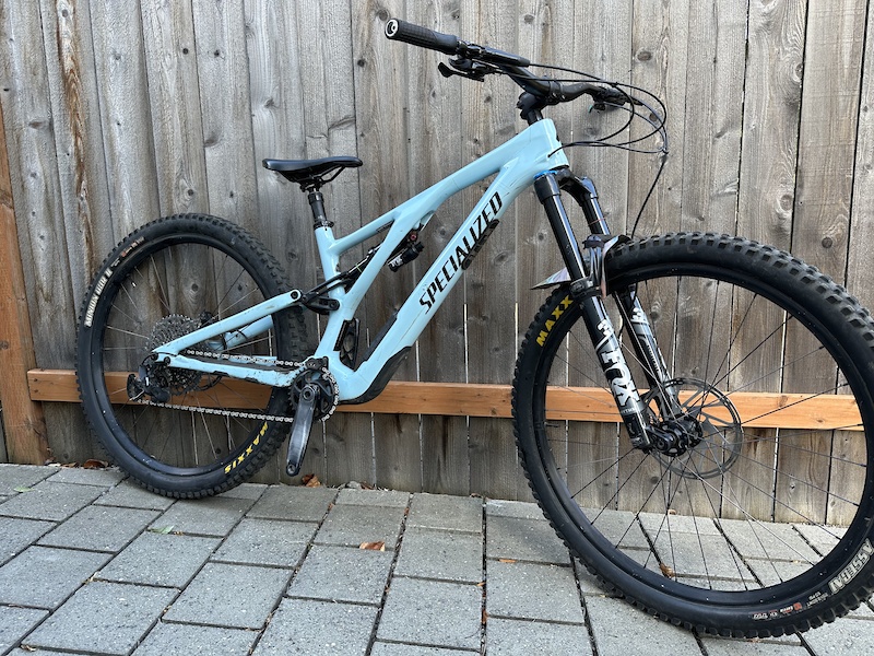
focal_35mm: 24
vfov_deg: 56.8
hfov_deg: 71.6
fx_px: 606
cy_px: 328
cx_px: 437
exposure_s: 1/121
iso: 64
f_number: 1.78
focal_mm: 6.86
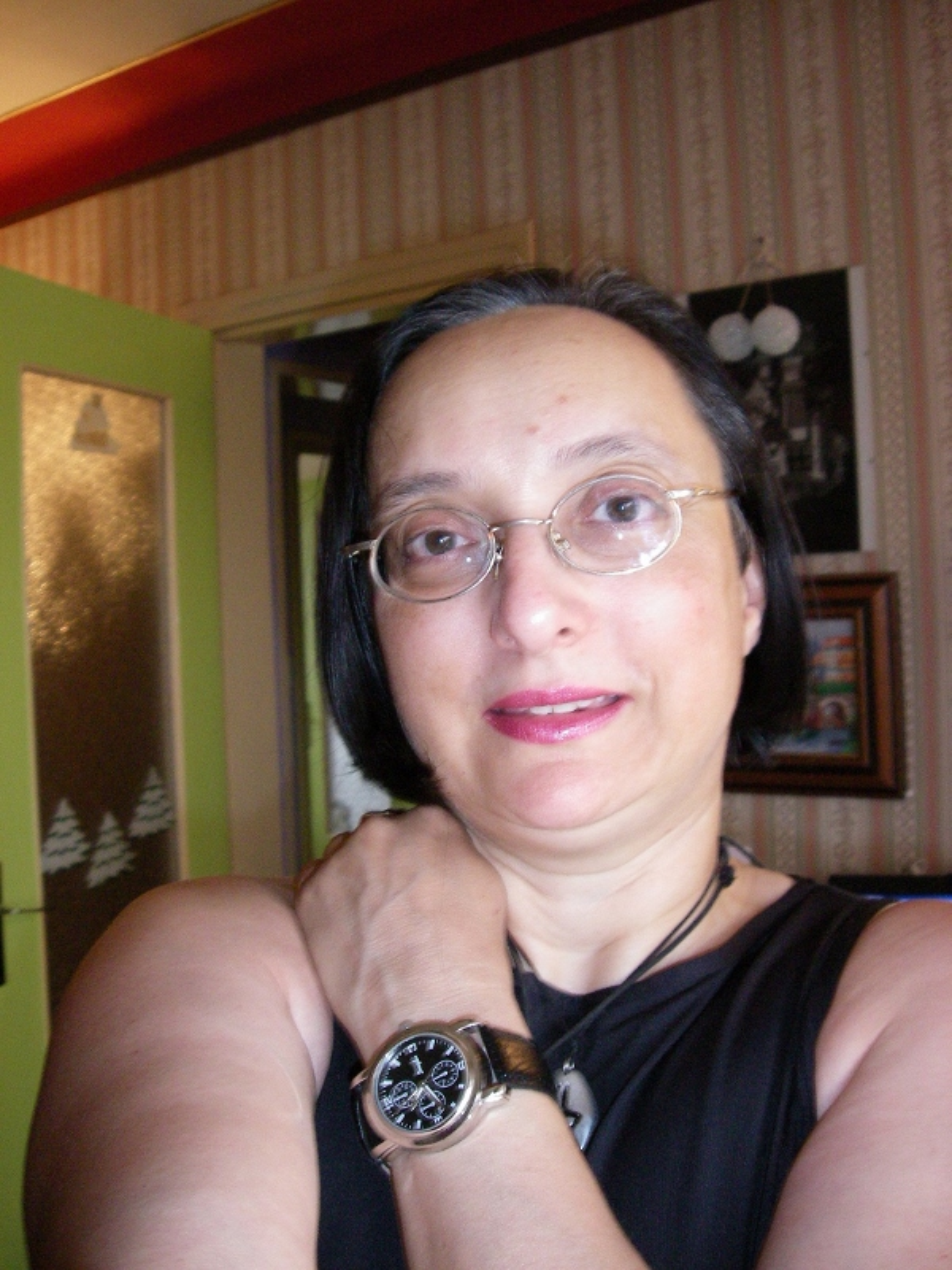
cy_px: 635
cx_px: 476
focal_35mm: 38
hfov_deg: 37.7
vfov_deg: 49.0
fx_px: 1393
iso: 320
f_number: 2.7
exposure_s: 1/50
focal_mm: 6.2
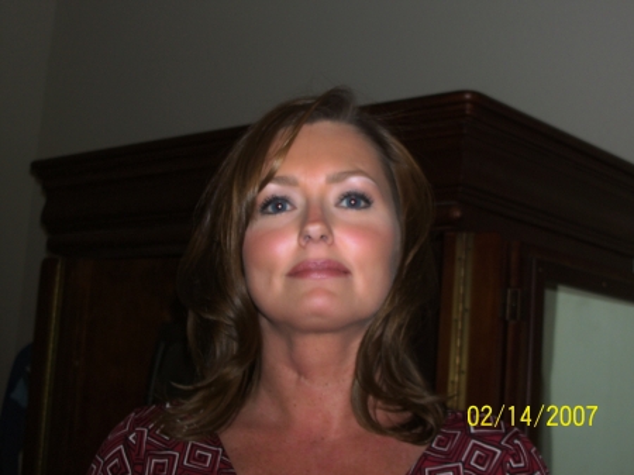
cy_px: 238
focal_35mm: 60
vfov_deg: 24.4
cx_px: 317
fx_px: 1098
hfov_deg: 32.2
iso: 80
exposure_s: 1/90
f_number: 2.8
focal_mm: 10.3
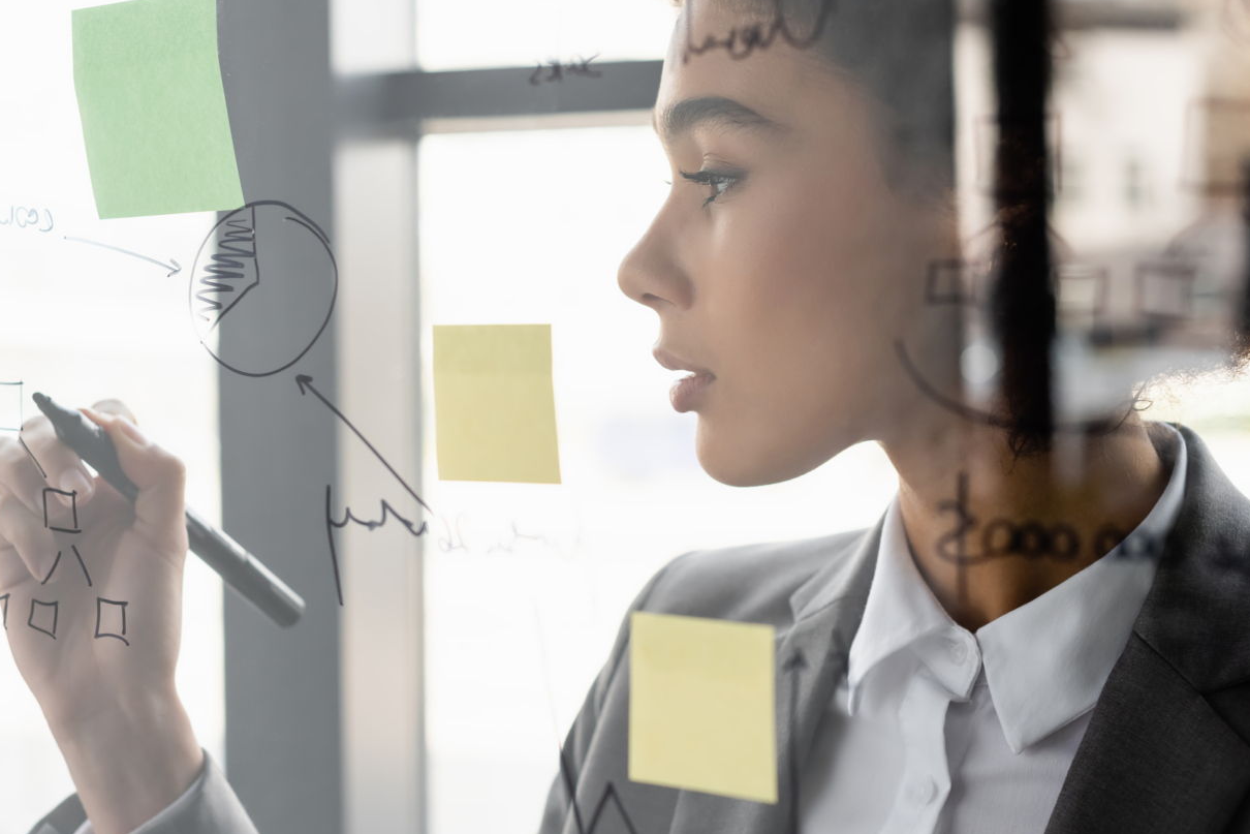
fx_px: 2153
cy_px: 506
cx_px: 535
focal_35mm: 62
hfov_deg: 32.3
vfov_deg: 21.9
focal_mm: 50
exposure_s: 1/200
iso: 160
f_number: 4
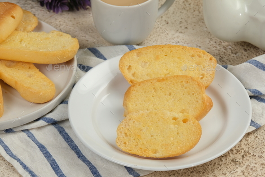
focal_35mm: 183
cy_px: 88
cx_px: 132
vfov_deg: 7.5
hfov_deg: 11.2
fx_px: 1347
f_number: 13
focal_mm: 121.8
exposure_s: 1/125
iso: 160
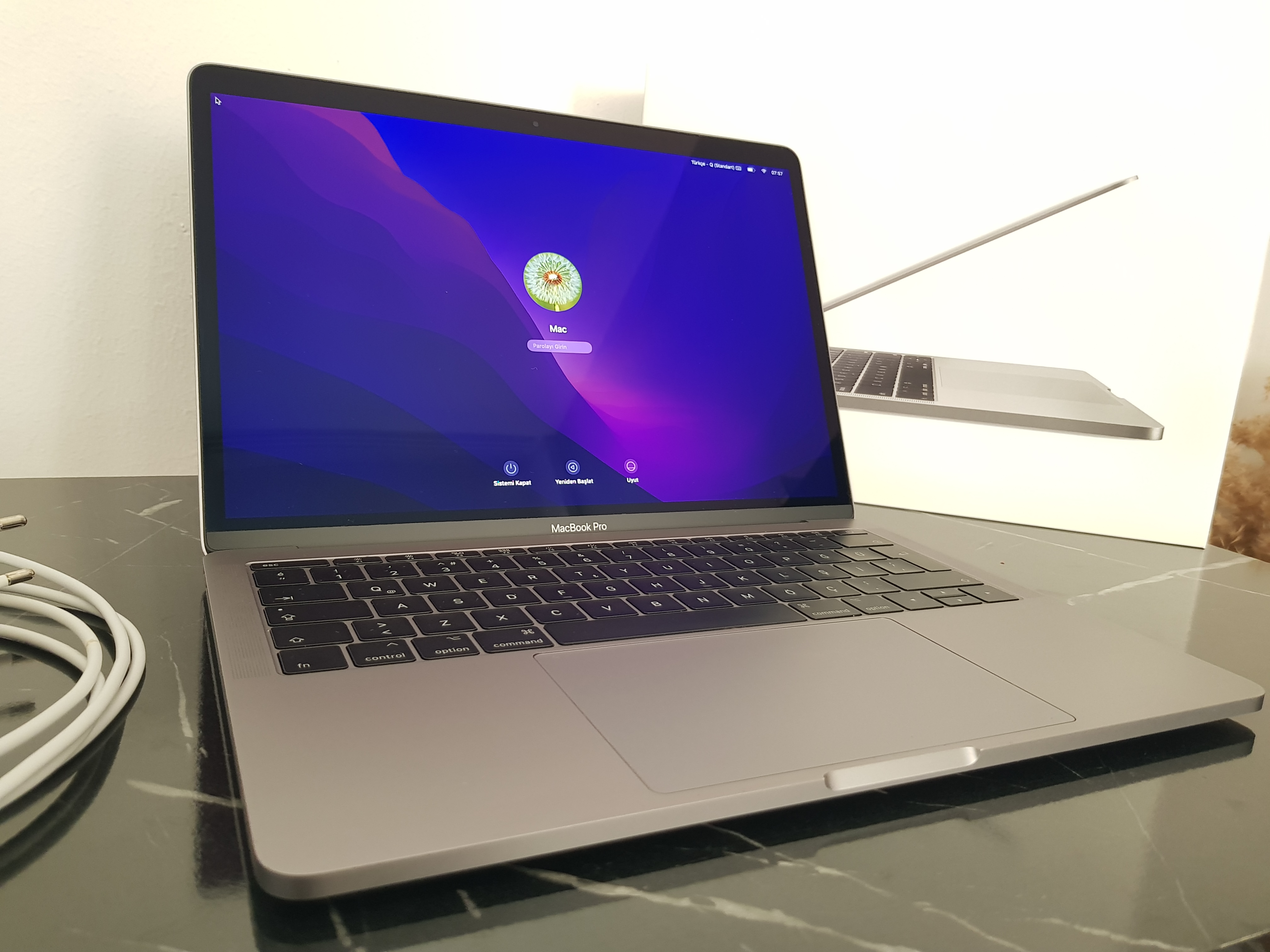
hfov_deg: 67.3
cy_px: 476
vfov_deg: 53.1
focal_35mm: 26
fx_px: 954
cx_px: 635
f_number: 1.7
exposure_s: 1/33
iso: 160
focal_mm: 4.3
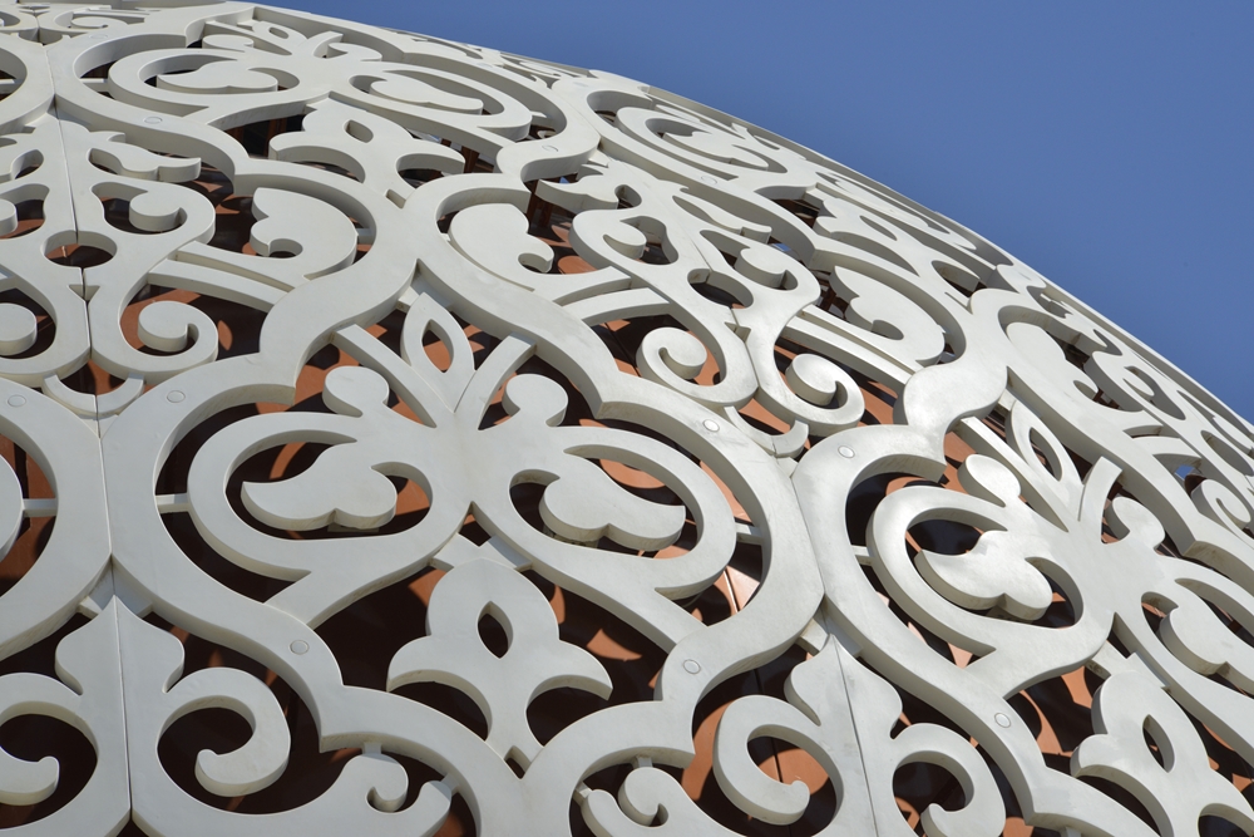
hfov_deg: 6.6
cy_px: 418
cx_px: 627
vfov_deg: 4.4
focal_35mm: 310
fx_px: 10799
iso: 640
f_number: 18
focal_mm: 310
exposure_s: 1/800
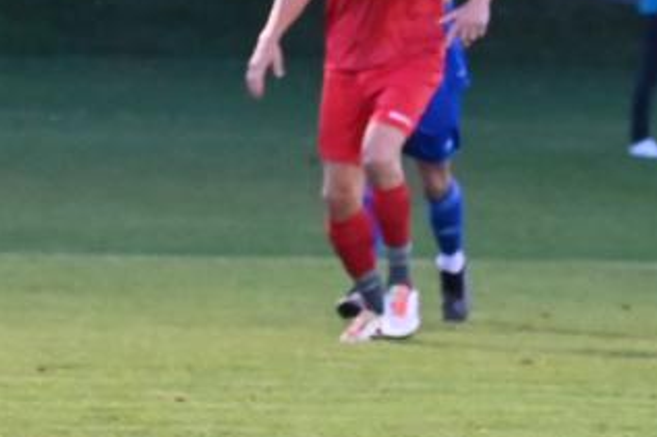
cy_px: 360
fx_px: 15759
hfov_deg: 2.4
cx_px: 145
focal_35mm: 864
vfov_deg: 1.6
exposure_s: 1/125
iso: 5000
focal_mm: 160
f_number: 5.6
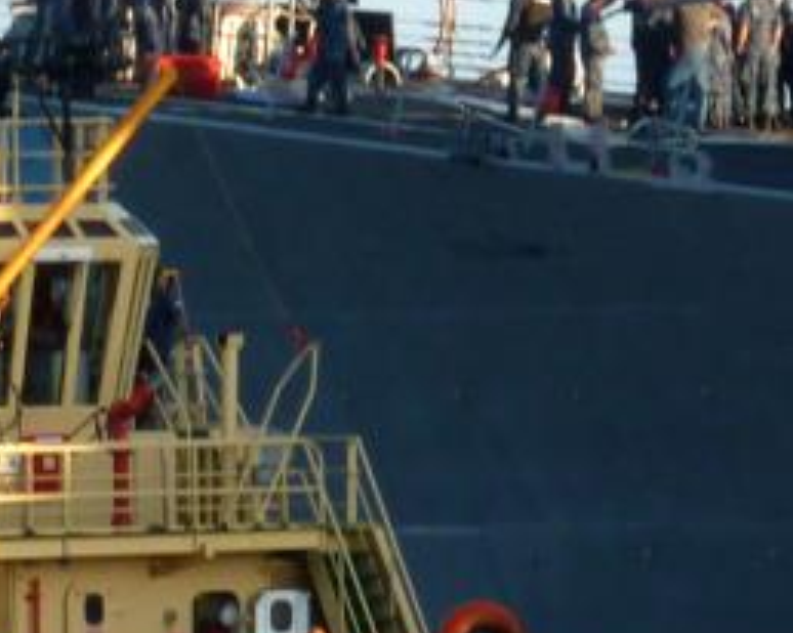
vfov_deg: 1.7
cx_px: 111
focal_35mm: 909
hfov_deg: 2.1
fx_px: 21318
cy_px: 510
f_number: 4.9
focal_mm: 49.2
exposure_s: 1/160
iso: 80
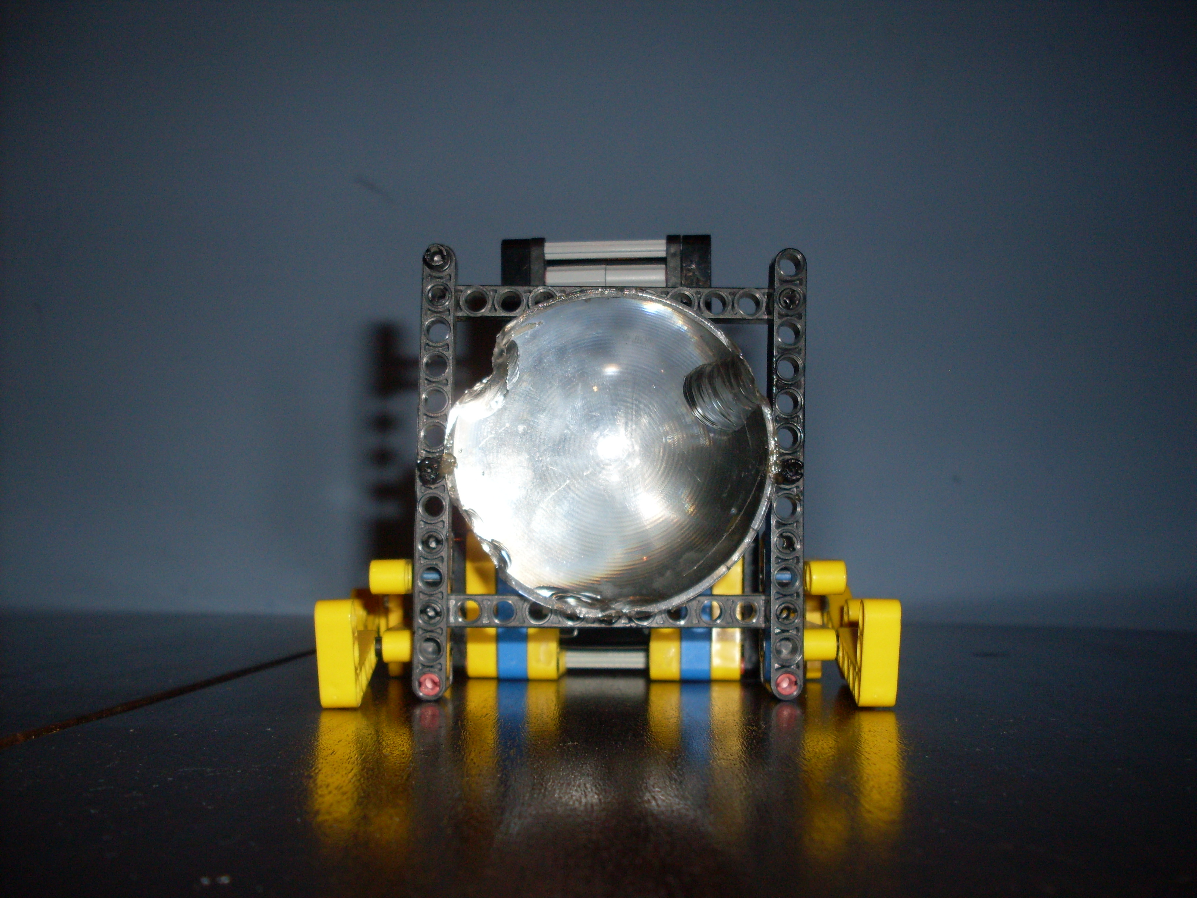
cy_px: 449
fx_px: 1314
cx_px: 598
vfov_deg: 37.7
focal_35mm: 38
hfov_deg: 49.0
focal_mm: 6.3
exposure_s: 1/45
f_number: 2.8
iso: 100
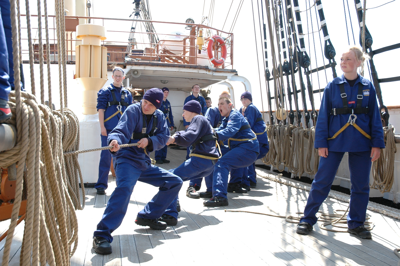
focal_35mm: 40
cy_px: 133
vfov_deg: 33.0
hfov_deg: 48.0
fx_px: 450
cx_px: 200
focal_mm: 27
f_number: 5.6
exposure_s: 1/250
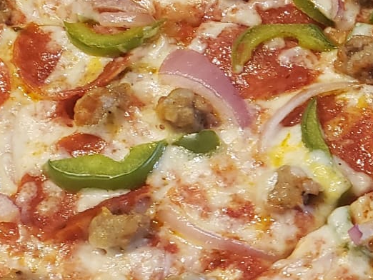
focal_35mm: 102
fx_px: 1100
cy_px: 204
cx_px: 565
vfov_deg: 14.5
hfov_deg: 17.3
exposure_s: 1/24
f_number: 2.4
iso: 250
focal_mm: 4.3
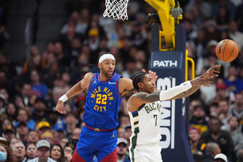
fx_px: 2700
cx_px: 122
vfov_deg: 3.4
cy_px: 81
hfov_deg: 5.2
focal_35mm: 400
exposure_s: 1/1600
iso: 5000
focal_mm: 400
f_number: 3.2
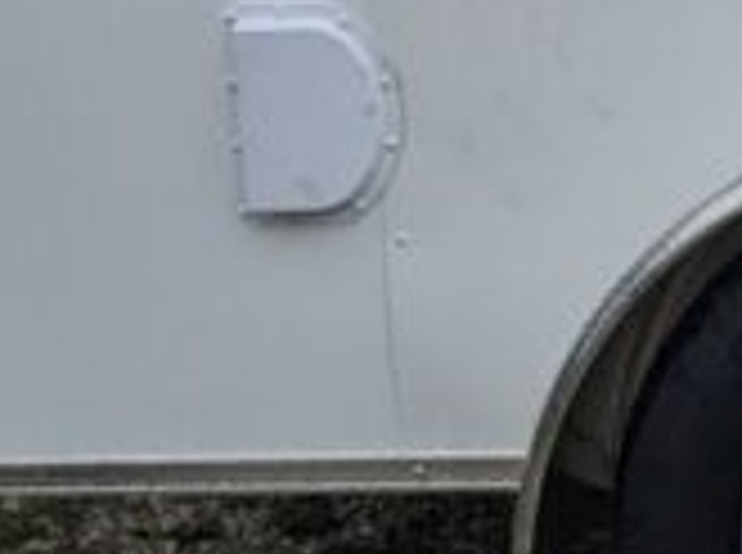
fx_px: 3593
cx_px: 1929
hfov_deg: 9.9
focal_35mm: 168
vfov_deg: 8.6
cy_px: -315
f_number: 1.73
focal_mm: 4.38
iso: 60
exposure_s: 1/2132
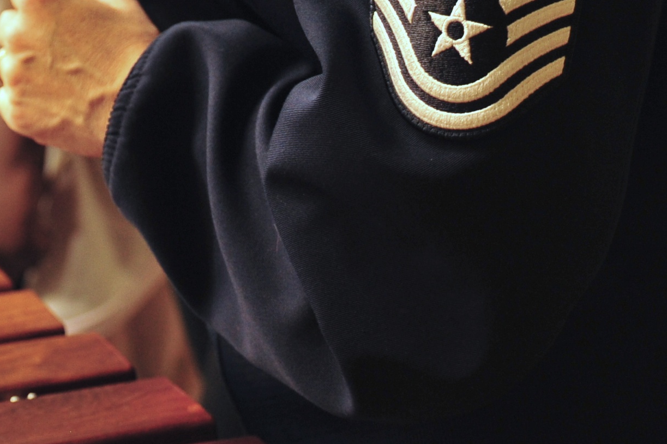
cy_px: -301
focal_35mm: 167
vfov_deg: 8.0
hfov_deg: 12.2
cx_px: 2
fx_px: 3092
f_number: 3.2
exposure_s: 1/40
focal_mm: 48
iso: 1250
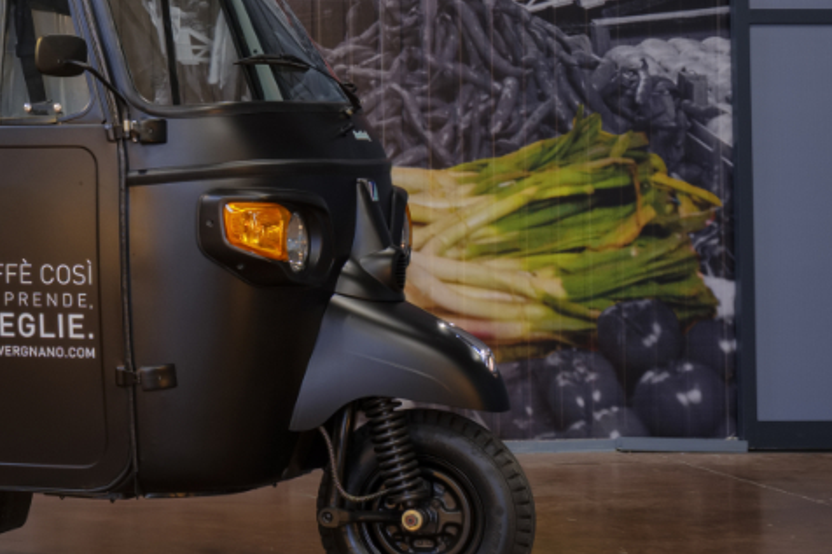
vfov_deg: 12.2
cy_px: -19
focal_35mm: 111
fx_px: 2564
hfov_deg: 17.5
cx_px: -192
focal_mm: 29.2
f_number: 8
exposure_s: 4.3
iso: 100
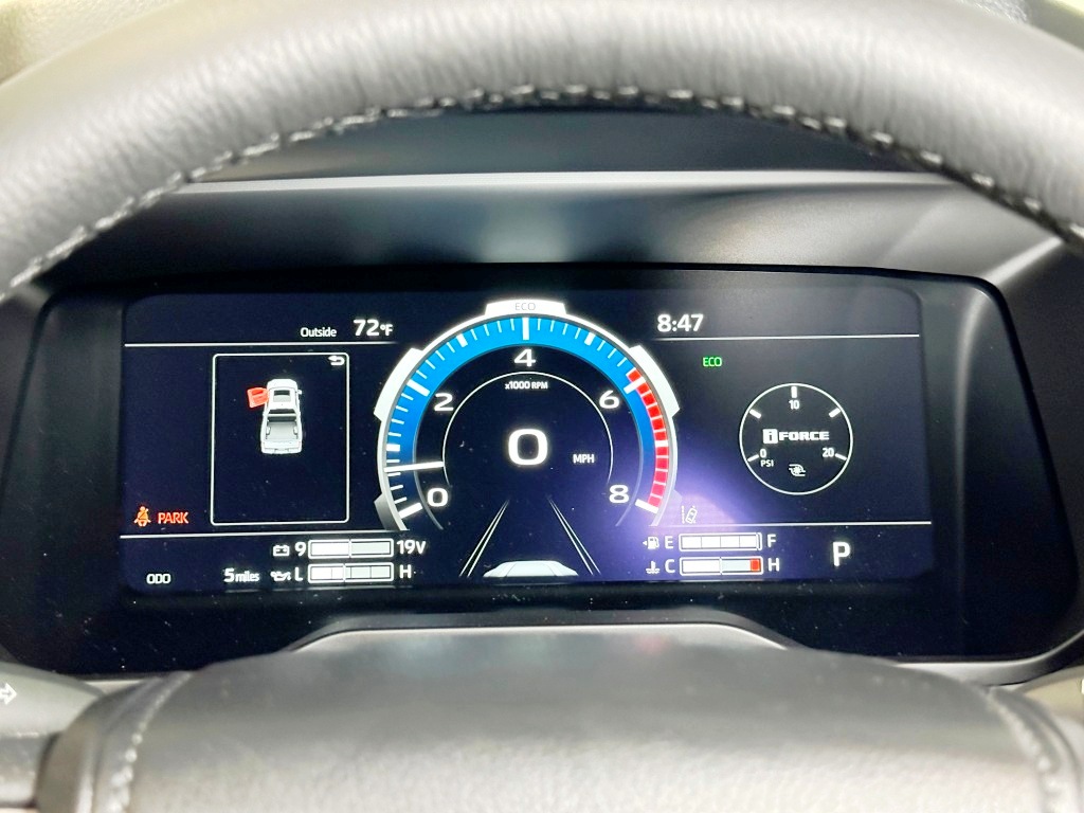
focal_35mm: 48
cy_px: 406
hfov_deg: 39.7
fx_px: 1503
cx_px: 542
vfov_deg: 30.3
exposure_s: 1/30
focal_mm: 6.86
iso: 640
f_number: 1.78
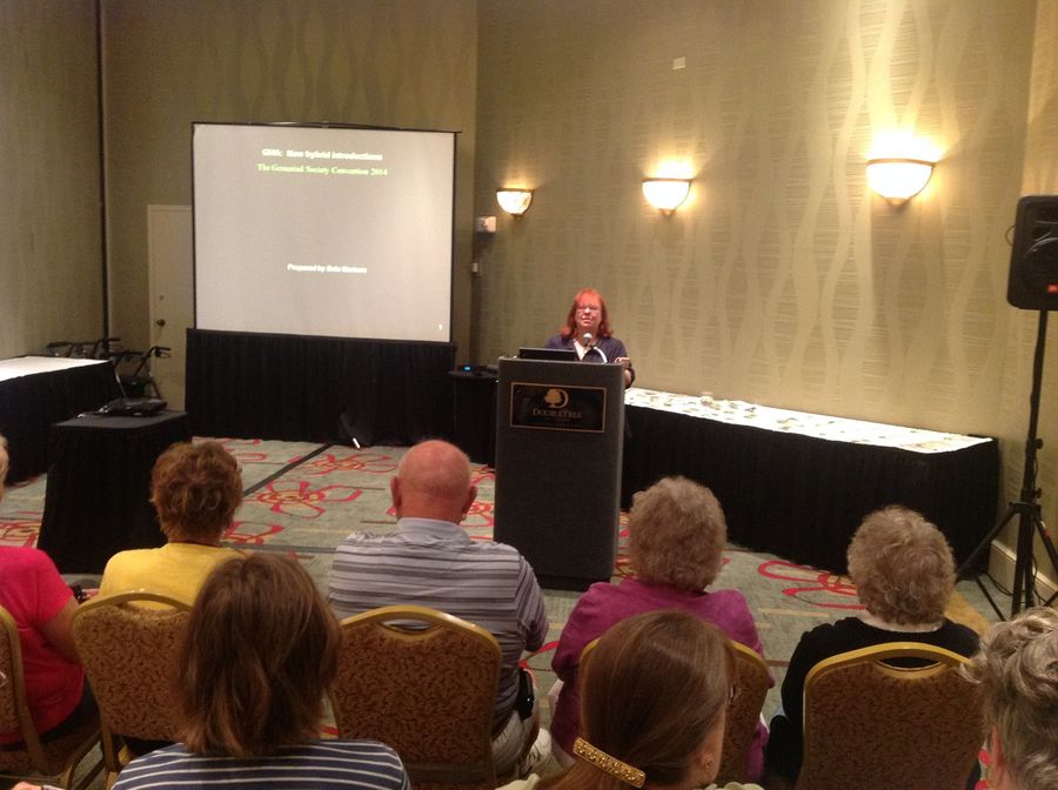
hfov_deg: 52.7
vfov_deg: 40.6
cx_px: 529
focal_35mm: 35
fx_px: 1068
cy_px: 395
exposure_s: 1/15
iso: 250
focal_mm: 4.28
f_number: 2.4
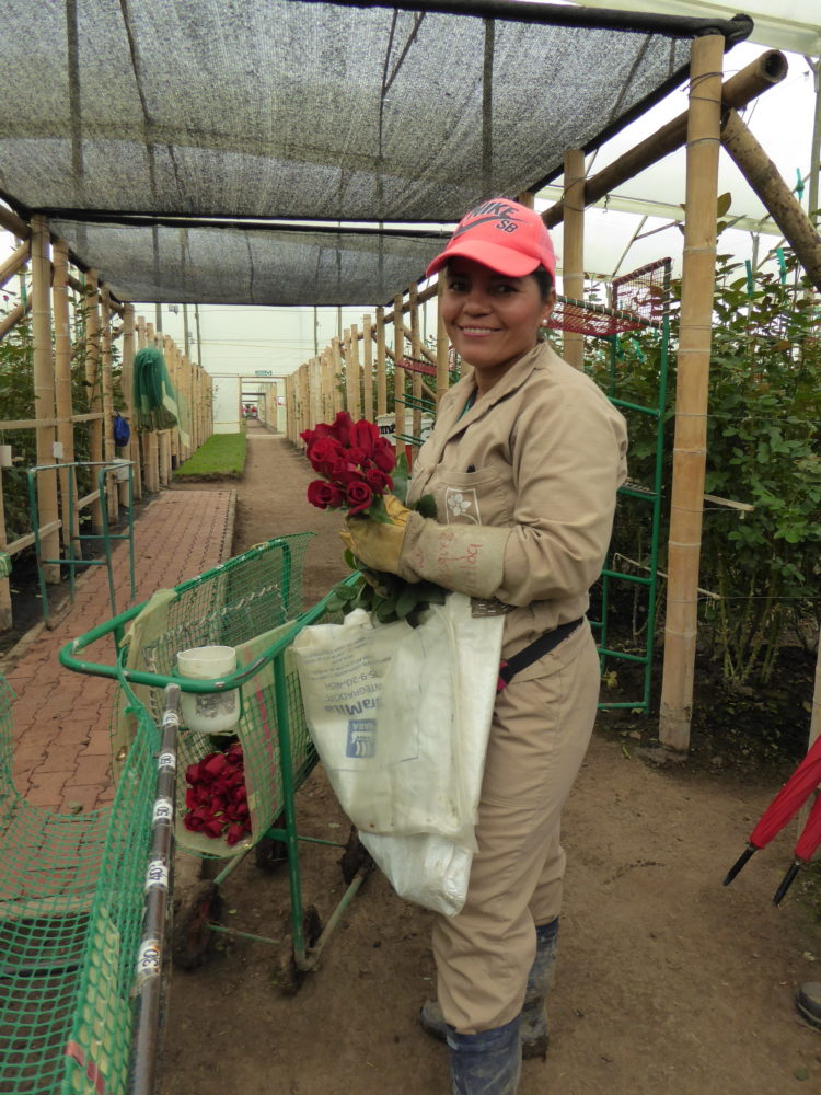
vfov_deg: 69.4
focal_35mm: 25
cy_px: 548
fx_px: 791
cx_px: 410
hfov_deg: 54.9
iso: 160
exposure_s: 1/250
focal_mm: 4.3
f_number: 3.3
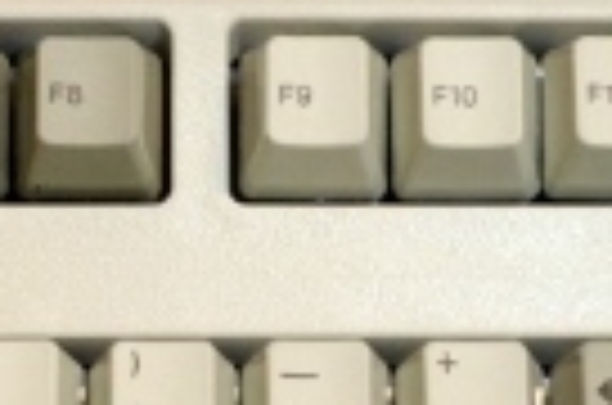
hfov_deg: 8.7
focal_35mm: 238
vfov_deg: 5.7
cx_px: 207
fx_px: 4033
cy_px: 385
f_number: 4.5
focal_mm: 21
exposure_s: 1/80
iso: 400
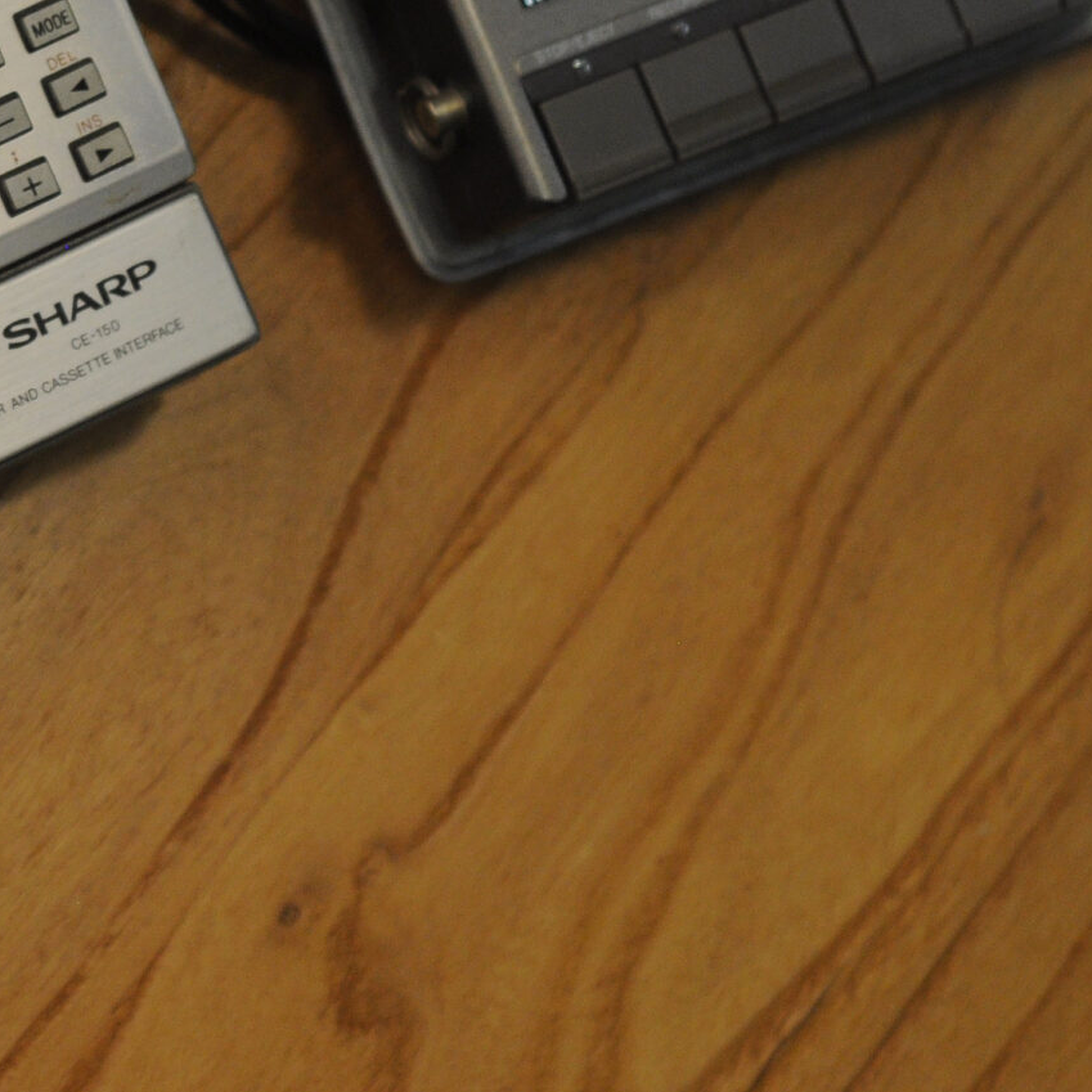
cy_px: 3
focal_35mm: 192
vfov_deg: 9.1
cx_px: -476
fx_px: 6853
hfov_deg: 8.9
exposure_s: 1/200
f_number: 3.5
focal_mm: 50
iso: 640
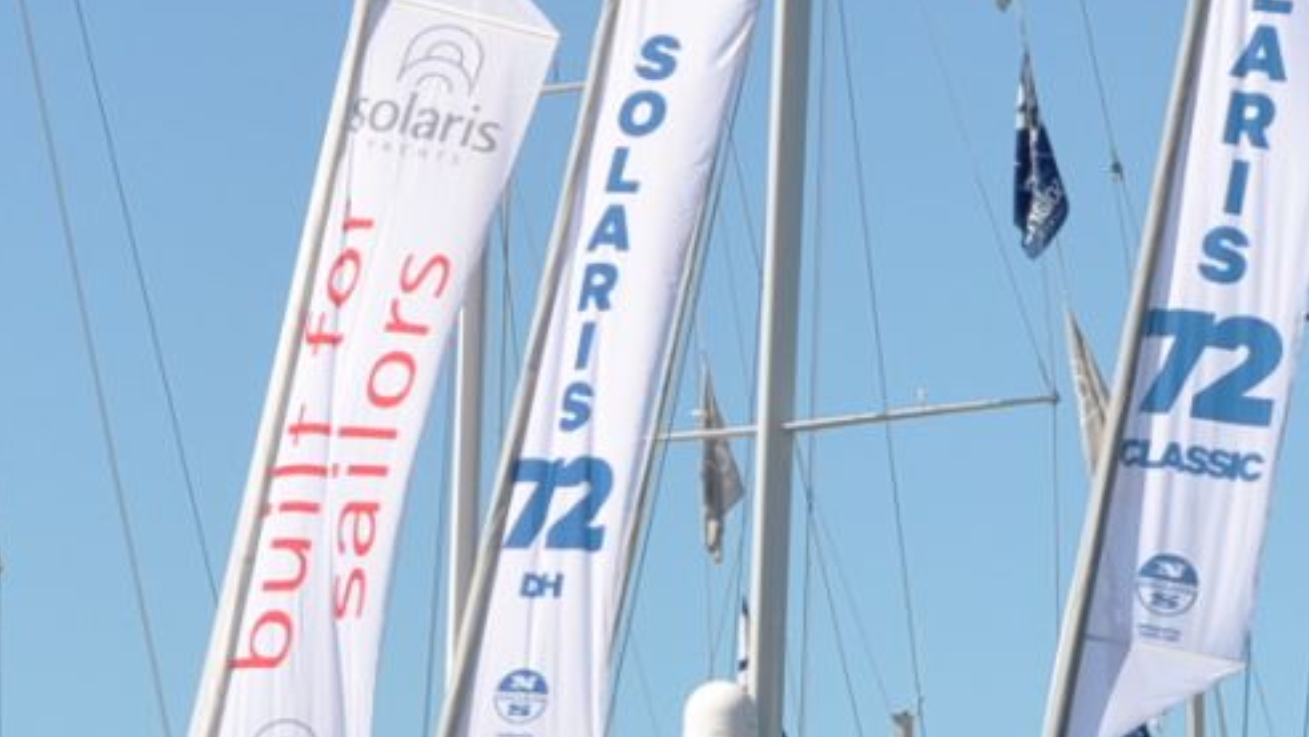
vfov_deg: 4.0
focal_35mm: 306
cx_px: 1056
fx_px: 10623
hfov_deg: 7.0
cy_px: 815
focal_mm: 50
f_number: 10
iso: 200
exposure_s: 1/400
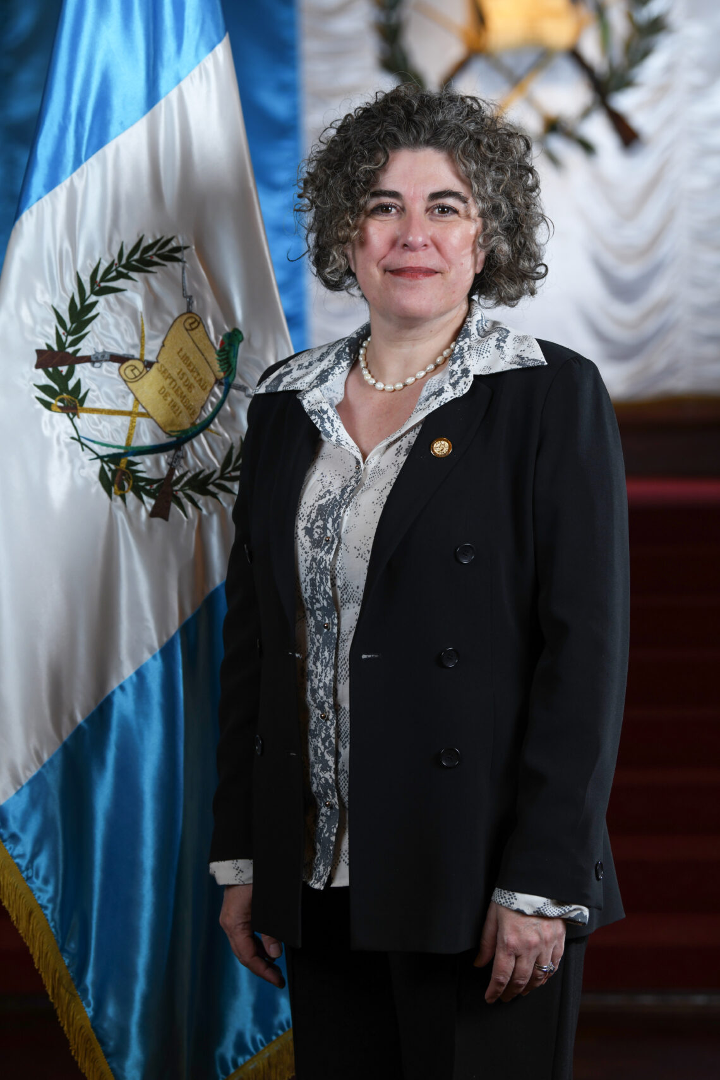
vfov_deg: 21.5
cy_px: 540
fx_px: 2850
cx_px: 360
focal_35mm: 95
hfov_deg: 14.4
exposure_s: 1/160
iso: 400
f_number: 4.5
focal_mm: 95
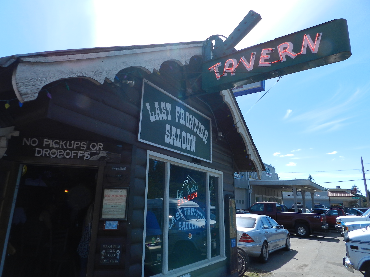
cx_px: 185
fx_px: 246
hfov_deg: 73.9
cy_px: 138
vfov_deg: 58.9
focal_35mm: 23
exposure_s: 1/800
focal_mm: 4
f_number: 4
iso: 160
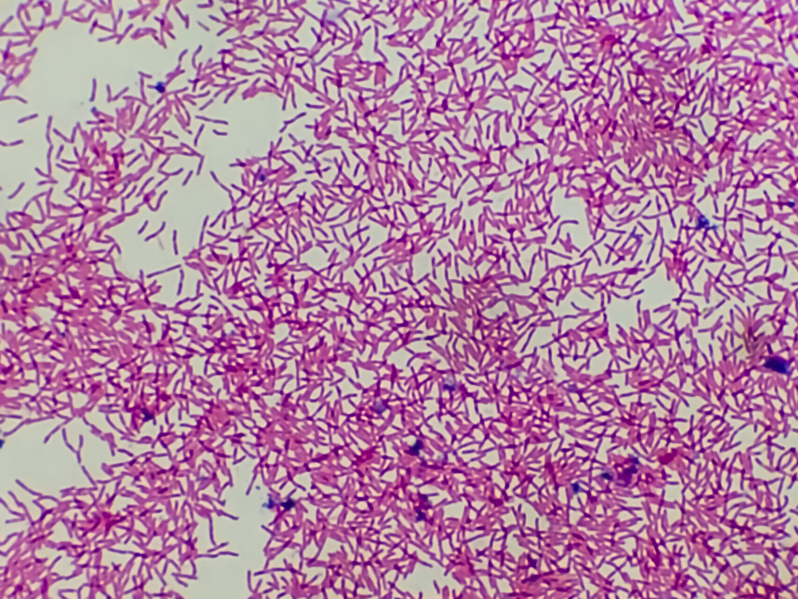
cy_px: 300
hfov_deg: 26.3
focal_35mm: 74
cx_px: 399
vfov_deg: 19.9
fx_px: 1706
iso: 118
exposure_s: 1/50
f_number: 2.2
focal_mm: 8.95
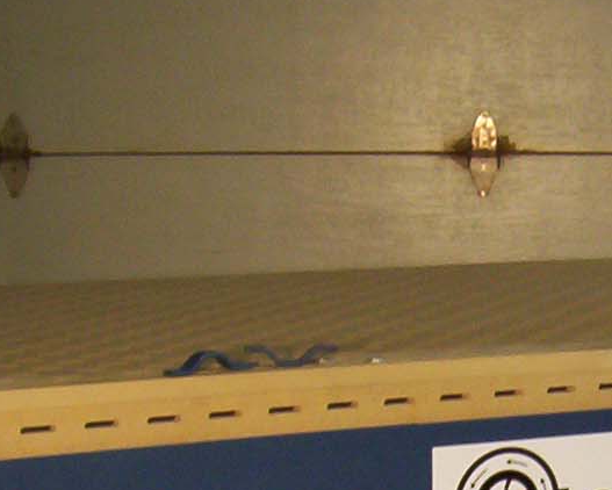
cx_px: 490
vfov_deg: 13.7
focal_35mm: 109
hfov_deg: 17.5
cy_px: 590
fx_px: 1975
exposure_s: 1/31.8
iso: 140
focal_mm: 5.54
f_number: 2.76
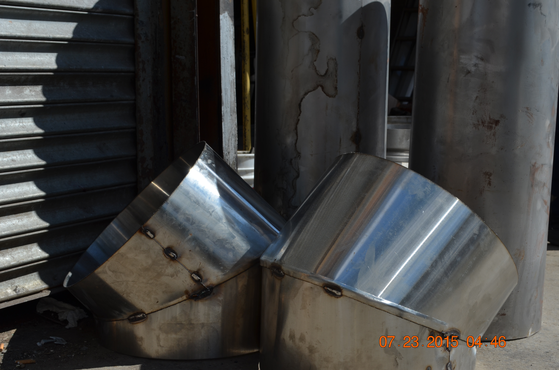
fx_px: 837
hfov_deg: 36.9
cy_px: 185
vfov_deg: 25.0
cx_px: 280
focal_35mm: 54
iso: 100
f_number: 9
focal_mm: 36
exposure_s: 1/320
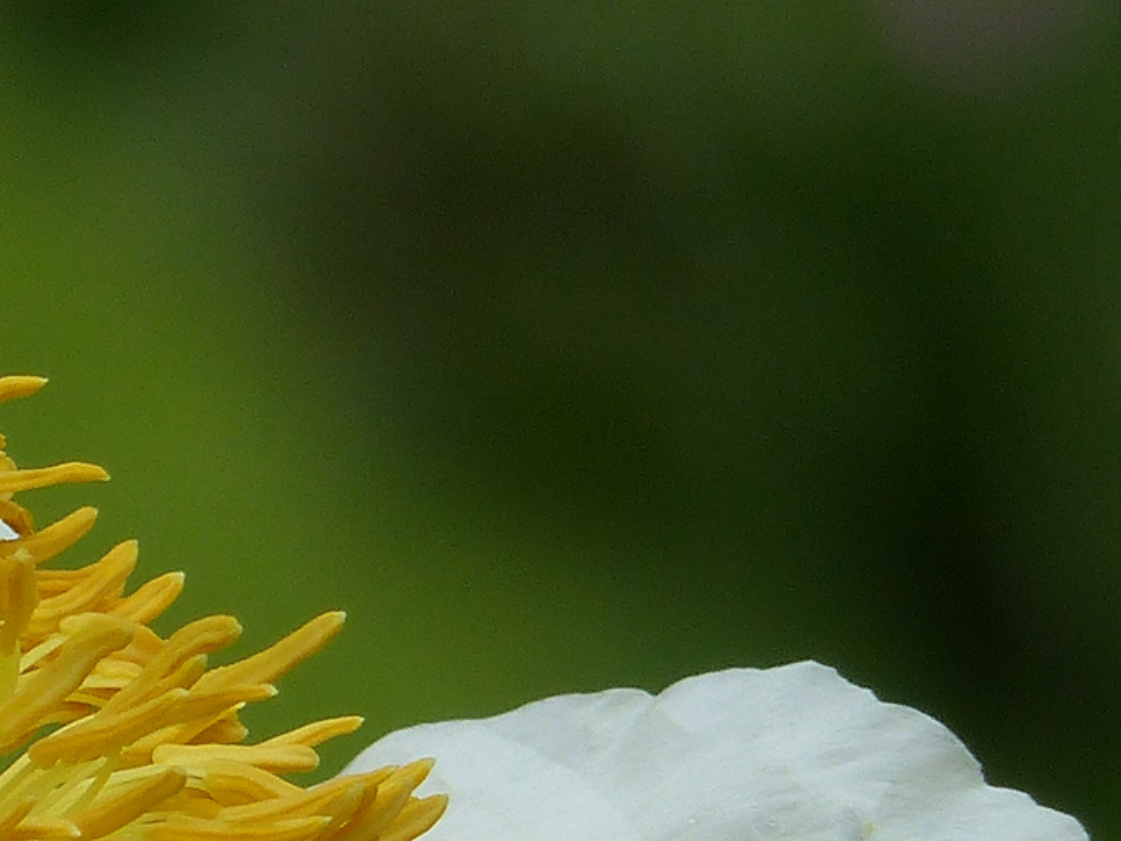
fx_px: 81719
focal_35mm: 2523
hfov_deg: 0.8
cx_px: -23
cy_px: 785
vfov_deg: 0.6
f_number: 4
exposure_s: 1/640
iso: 100
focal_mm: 108
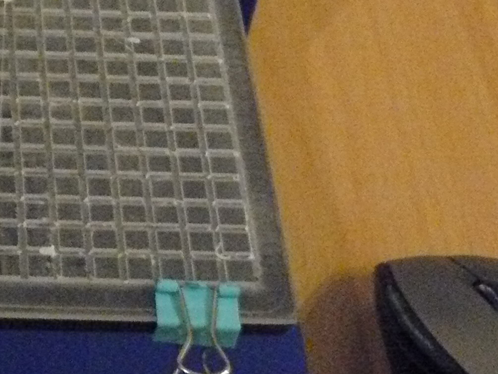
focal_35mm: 110
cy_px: -92
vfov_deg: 13.1
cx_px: -178
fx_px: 1583
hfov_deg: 16.7
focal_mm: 6
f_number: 2.8
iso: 800
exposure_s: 1/8
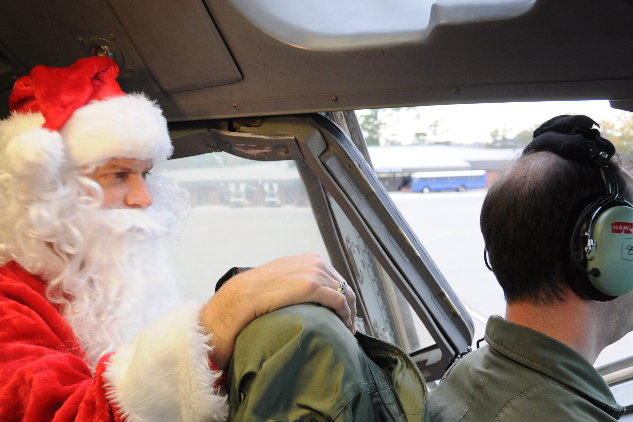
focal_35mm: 49
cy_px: 283
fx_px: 862
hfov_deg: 40.3
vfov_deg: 27.4
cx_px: 322
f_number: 3.5
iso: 400
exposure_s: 1/100
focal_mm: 20
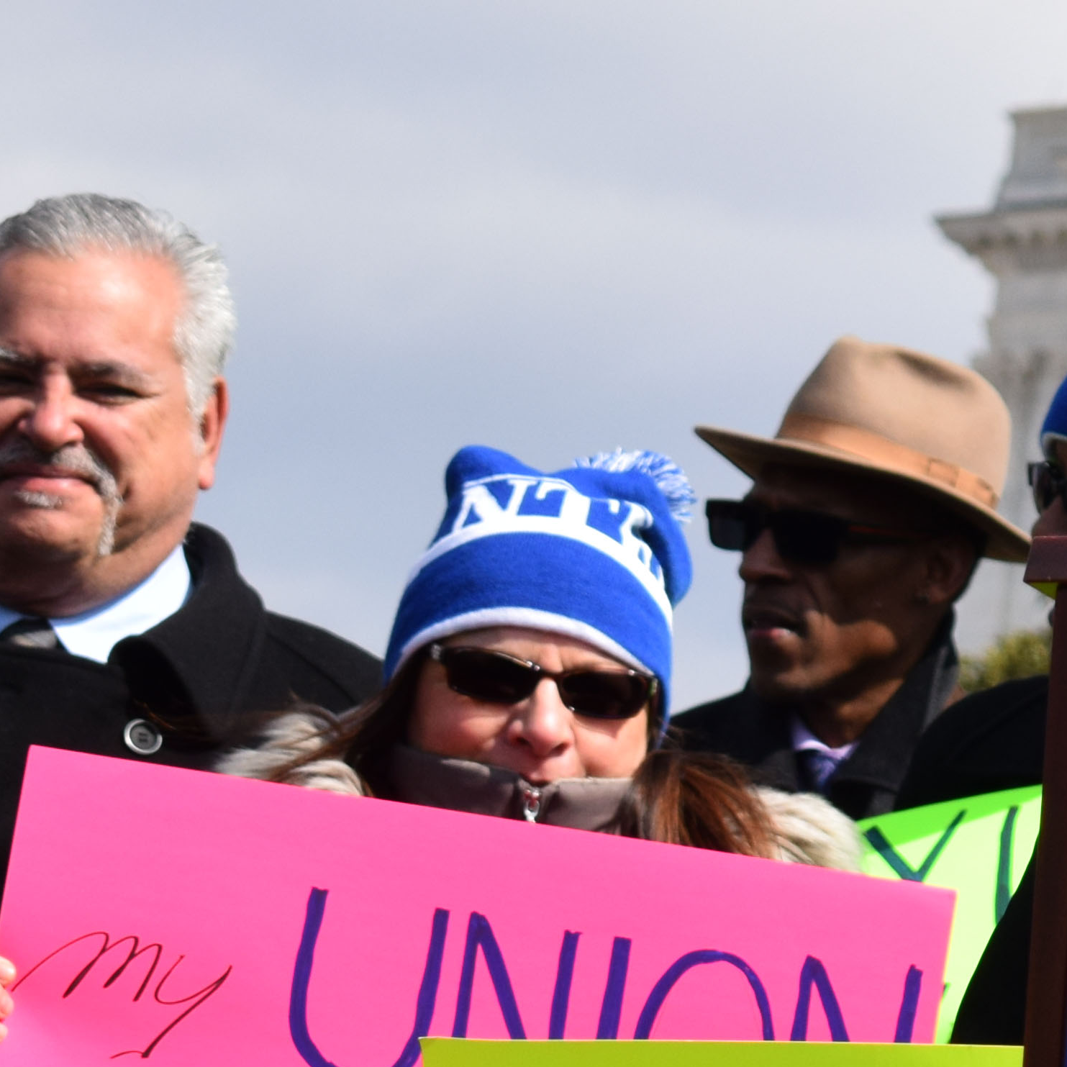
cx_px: 1904
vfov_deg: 6.2
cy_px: 299
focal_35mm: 284
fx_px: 9894
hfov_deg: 6.1
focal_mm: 55
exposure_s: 1/1600
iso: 400
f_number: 6.3
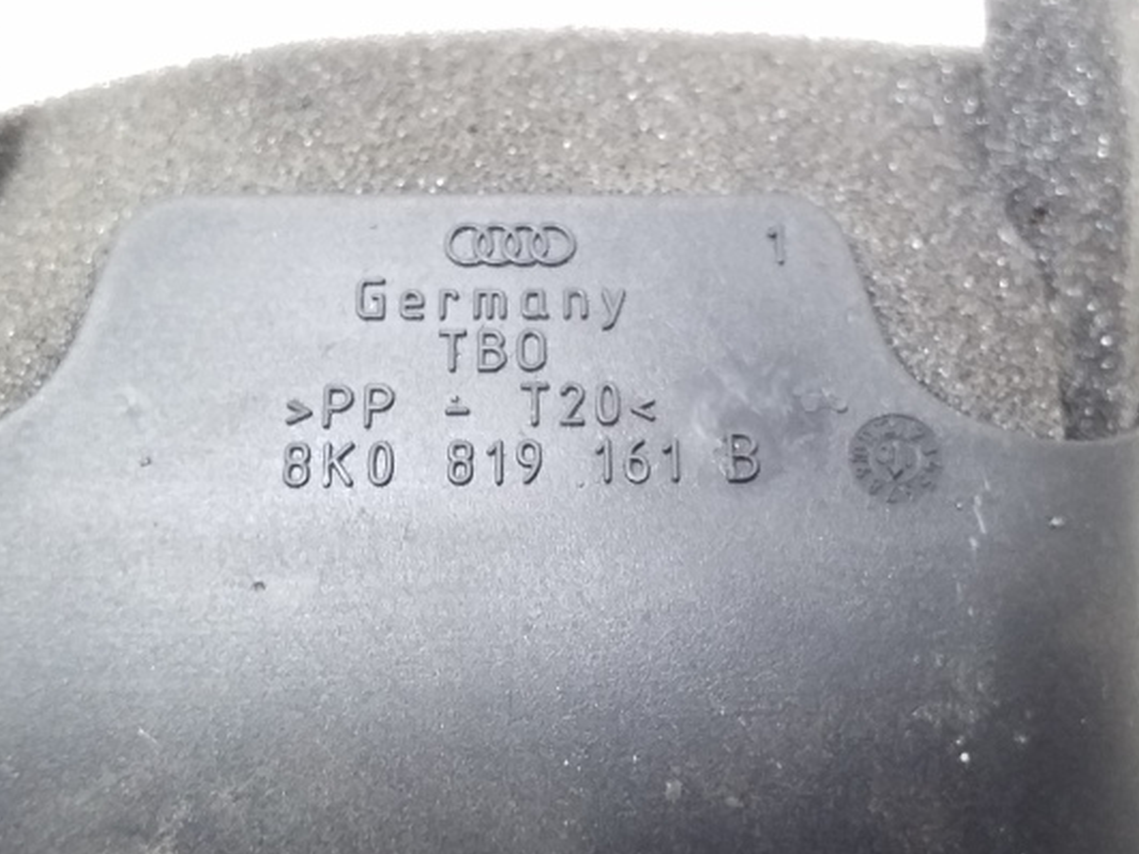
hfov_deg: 36.7
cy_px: 379
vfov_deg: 28.0
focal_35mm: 52
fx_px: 1711
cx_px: 668
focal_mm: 3.6
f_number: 1.9
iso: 250
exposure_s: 1/25
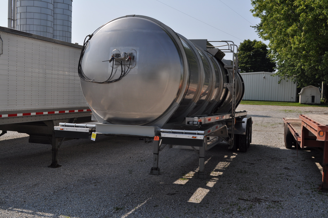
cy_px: 109
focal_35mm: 42
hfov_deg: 46.4
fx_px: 382
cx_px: 164
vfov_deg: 31.8
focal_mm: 28
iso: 200
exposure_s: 1/400
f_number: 10
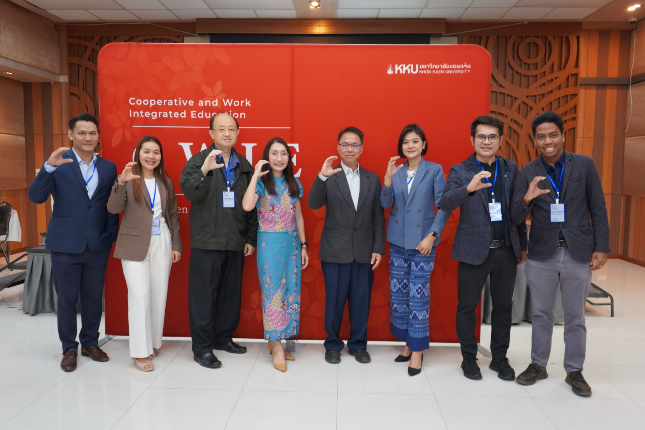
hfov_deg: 63.7
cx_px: 322
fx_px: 520
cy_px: 215
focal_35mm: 29
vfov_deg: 45.0
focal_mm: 29
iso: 400
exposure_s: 1/30
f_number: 4.5
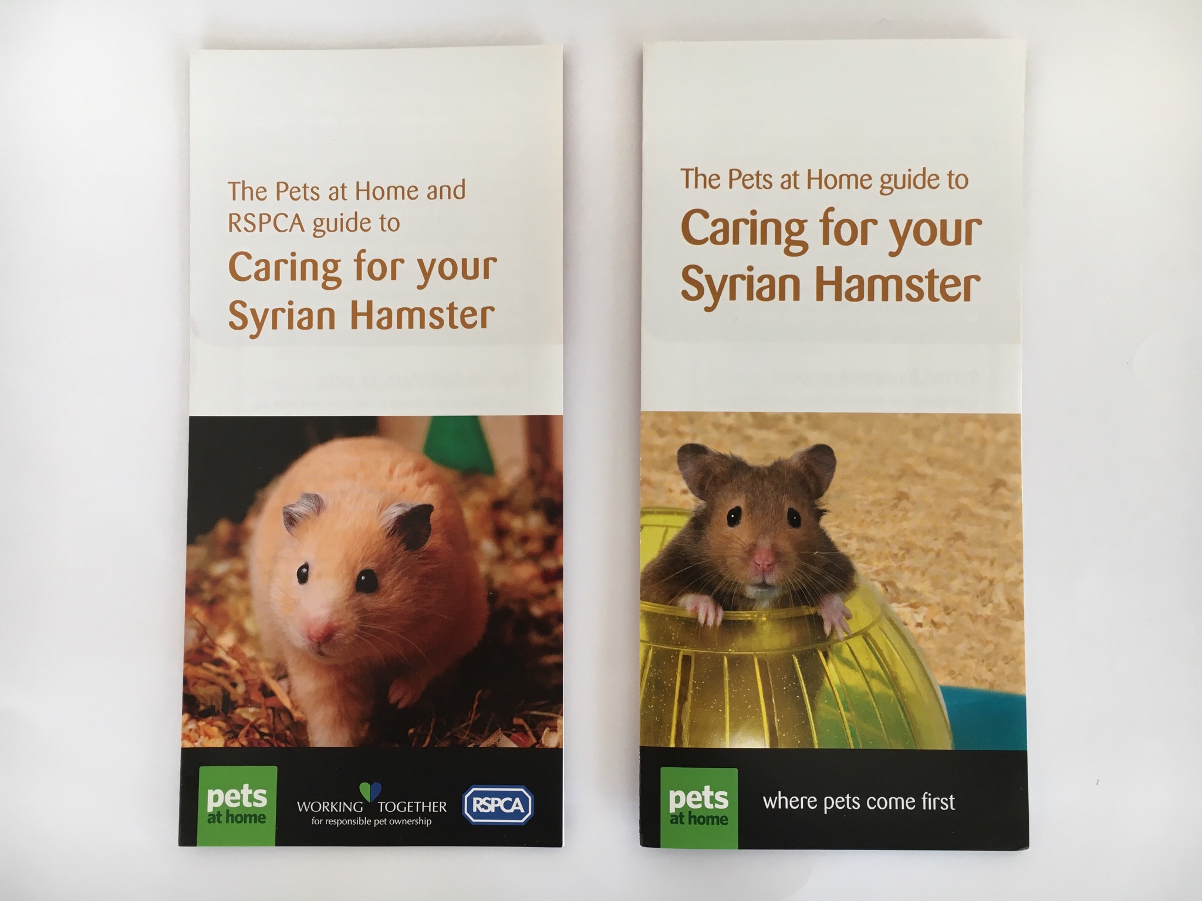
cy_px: 450
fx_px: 1007
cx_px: 601
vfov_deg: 48.2
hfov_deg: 61.7
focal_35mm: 29
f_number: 2.2
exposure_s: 1/33
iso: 25
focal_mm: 4.15
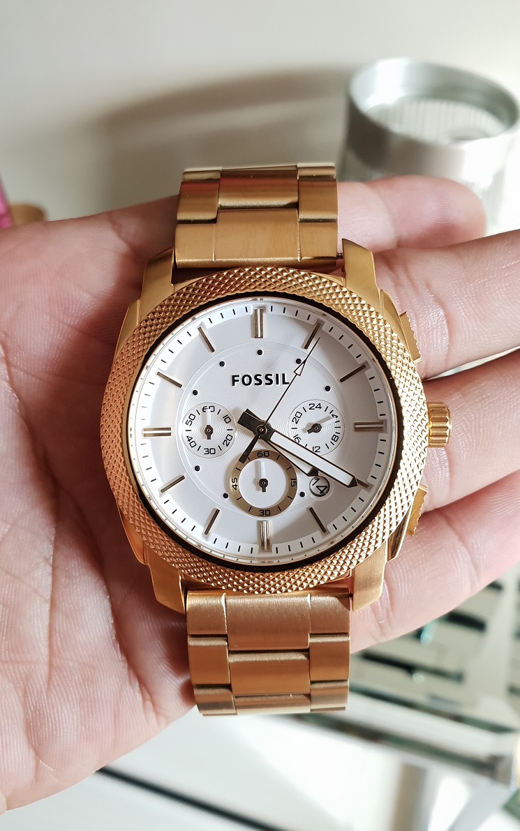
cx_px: 242
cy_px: 420
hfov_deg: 44.5
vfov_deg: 66.5
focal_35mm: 28
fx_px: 635
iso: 320
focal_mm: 4.3
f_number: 2.4
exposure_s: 1/30
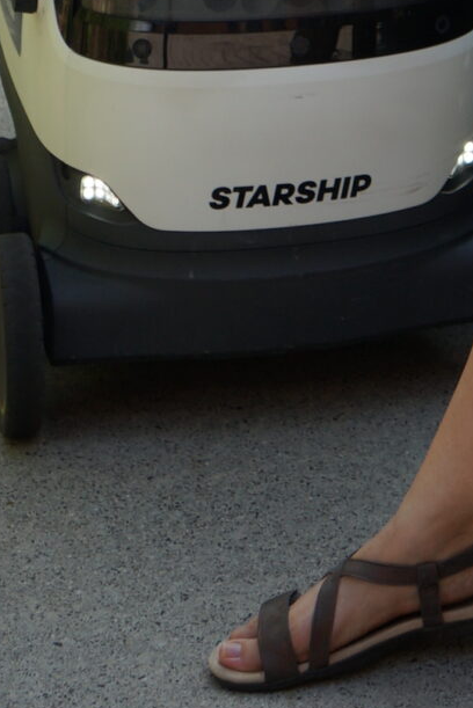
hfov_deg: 7.8
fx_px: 3346
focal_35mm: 170
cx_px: 859
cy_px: -809
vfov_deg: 10.8
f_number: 4
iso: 100
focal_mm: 35
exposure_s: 1/400
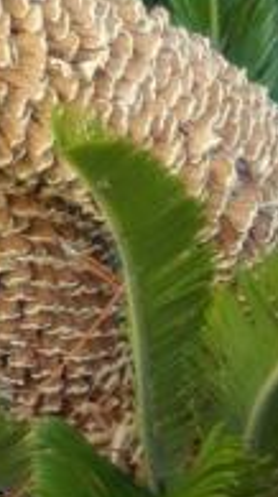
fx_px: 3815
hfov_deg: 4.2
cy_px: 136
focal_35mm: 290
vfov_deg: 7.5
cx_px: 133
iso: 100
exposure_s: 1/60
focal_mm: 35
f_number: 3.5
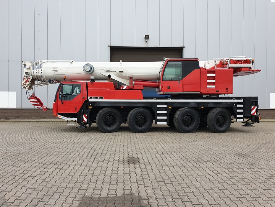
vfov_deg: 53.1
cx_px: 138
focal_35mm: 26
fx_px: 207
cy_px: 104
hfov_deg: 67.3
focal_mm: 4.3
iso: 50
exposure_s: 1/193
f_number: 2.4
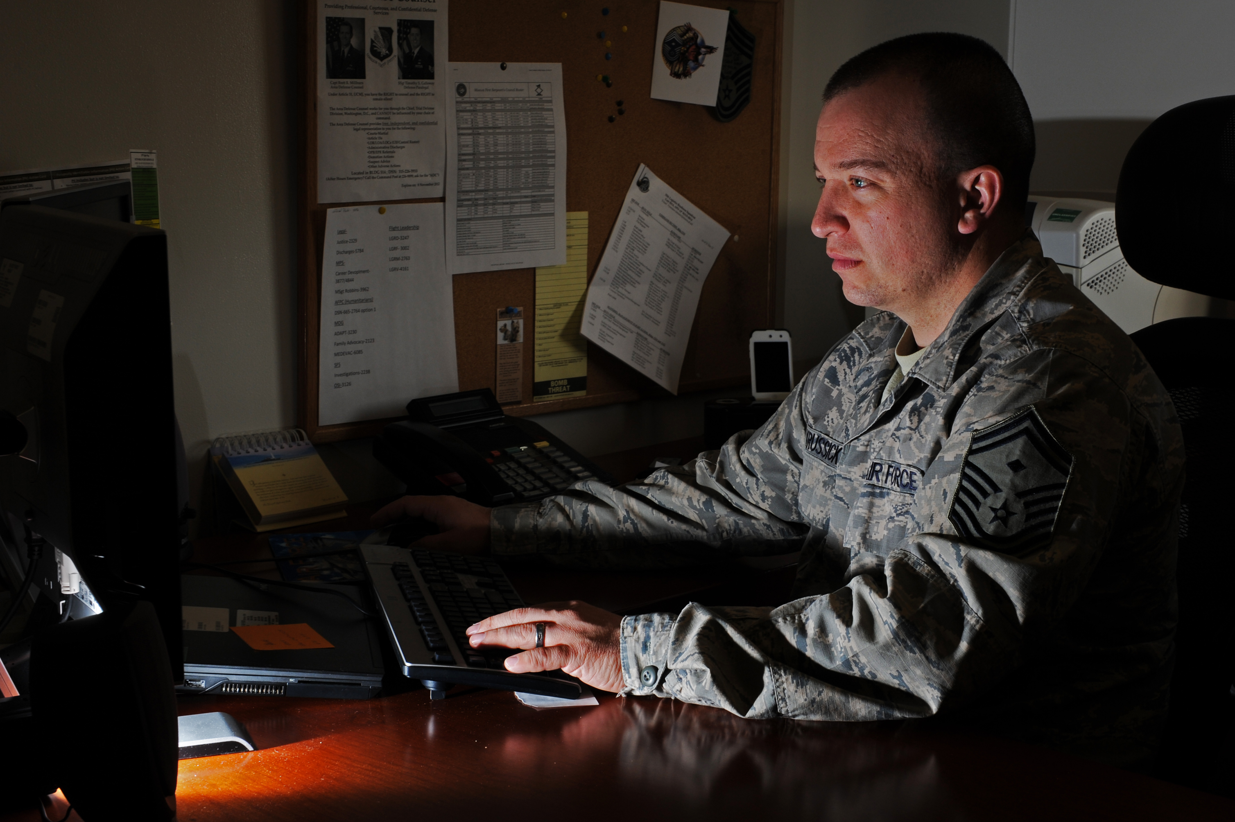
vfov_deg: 27.0
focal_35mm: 50
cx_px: 618
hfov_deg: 39.6
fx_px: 1714
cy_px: 411
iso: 250
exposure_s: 1/60
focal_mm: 50
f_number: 11
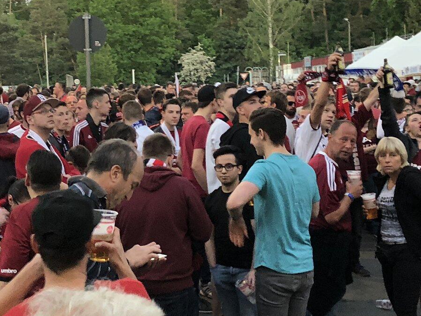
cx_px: 157
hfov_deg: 24.3
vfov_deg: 18.4
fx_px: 973
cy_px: 124
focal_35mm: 80
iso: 50
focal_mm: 4
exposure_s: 1/17
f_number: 1.8
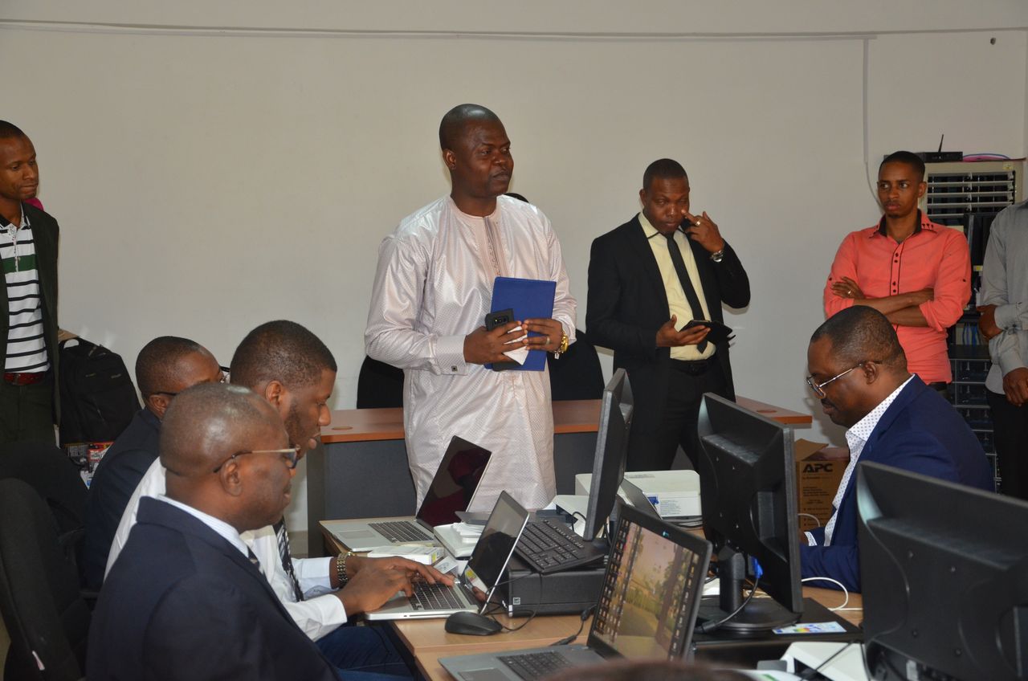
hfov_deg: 32.0
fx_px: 1795
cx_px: 514
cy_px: 340
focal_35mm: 63
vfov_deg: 21.5
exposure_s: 1/60
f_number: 4.8
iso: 800
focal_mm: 42
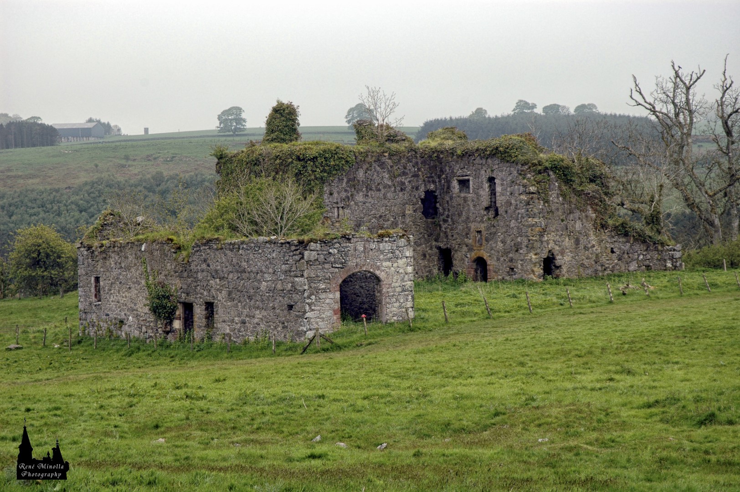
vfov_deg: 16.2
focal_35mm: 84
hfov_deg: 24.2
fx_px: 1725
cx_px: 370
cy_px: 246
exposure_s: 1/200
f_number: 7.1
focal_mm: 56
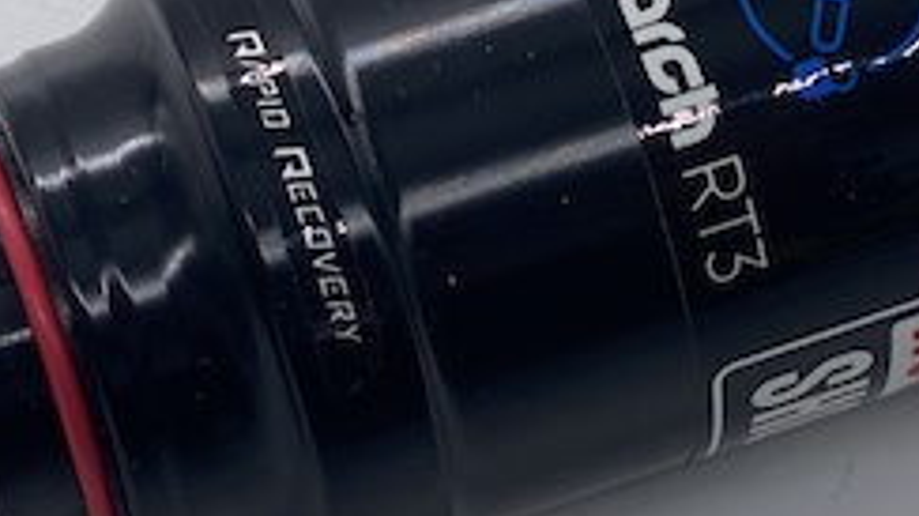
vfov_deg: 6.5
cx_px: 377
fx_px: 4531
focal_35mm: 186
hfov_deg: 11.6
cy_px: 8
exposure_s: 1/417
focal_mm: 6
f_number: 2
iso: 20
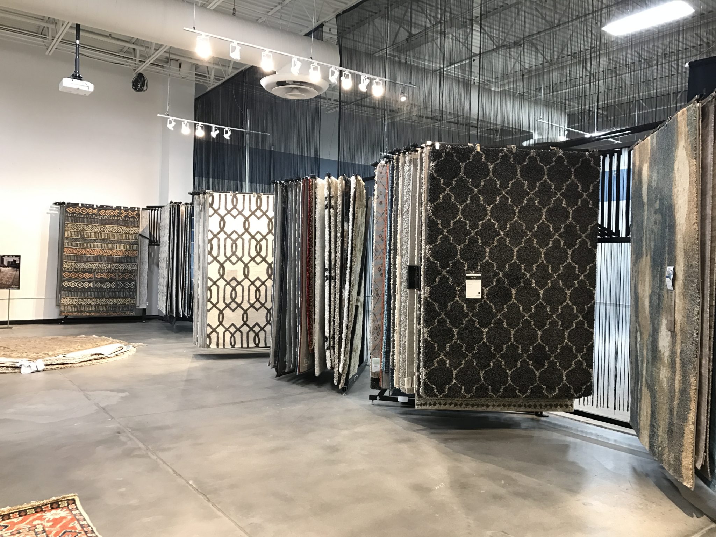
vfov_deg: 49.7
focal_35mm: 28
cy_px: 268
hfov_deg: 63.4
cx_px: 358
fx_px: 579
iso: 50
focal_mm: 3.99
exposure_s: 1/15
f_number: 1.8
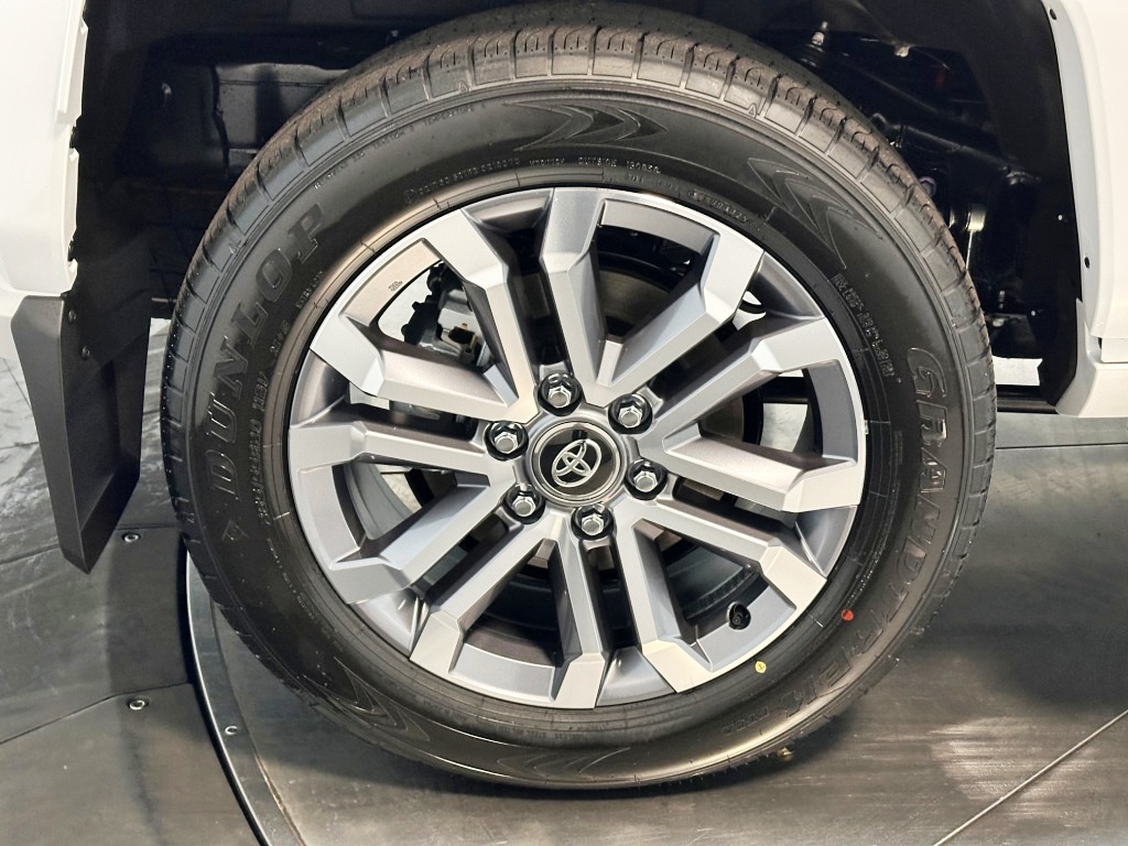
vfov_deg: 30.3
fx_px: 1564
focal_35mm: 48
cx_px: 564
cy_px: 423
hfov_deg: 39.7
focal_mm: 6.86
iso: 500
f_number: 1.78
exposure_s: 1/30
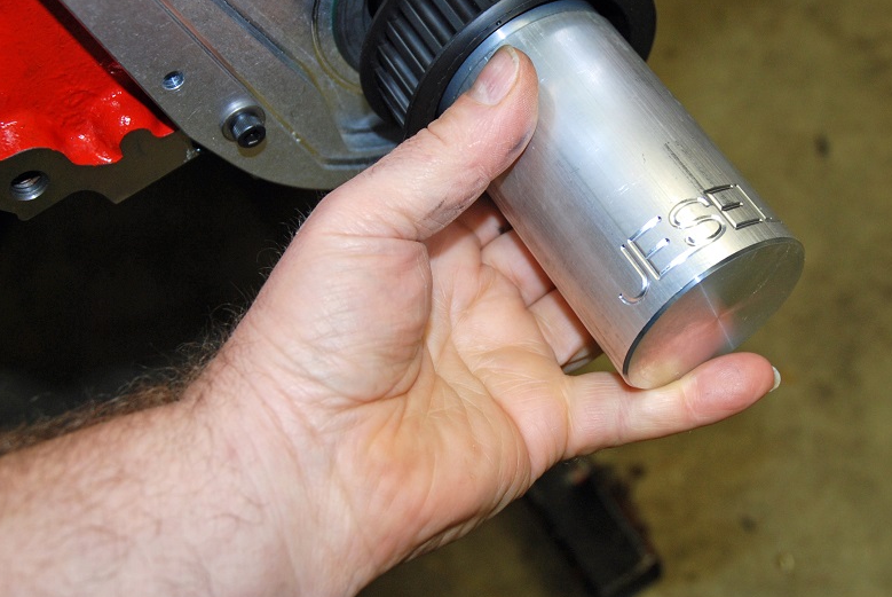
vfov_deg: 23.5
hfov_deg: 34.5
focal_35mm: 58
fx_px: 1433
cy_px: 245
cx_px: 504
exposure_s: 1/60
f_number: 3.8
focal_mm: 25
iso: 200
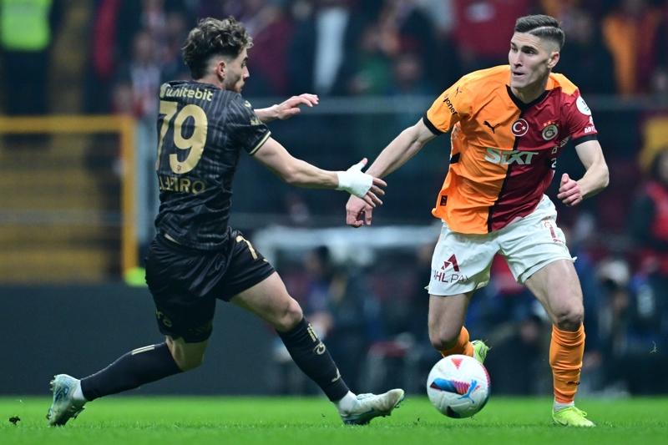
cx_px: 334
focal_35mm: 400
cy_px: 222
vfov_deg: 3.4
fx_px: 7420
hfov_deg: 5.2
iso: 2500
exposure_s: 1/1600
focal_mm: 400
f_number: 2.8
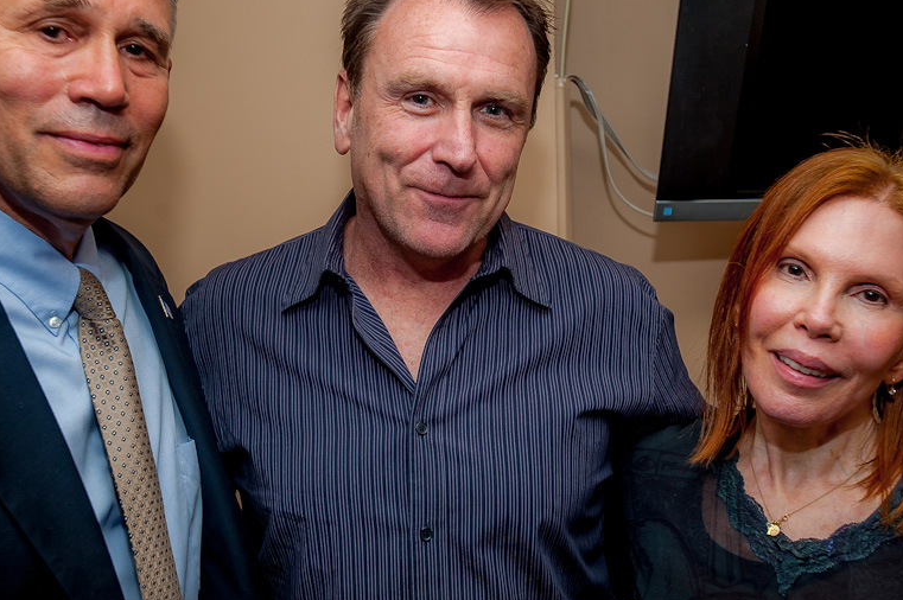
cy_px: 258
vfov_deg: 29.2
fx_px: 1153
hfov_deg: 42.8
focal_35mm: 46
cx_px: 438
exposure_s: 1/250
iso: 200
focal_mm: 35
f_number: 4.8
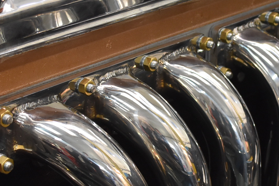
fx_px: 1047
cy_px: 97
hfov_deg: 15.2
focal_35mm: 135
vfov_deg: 10.2
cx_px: 183
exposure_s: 1/60
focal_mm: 32
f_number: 4.2
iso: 1400
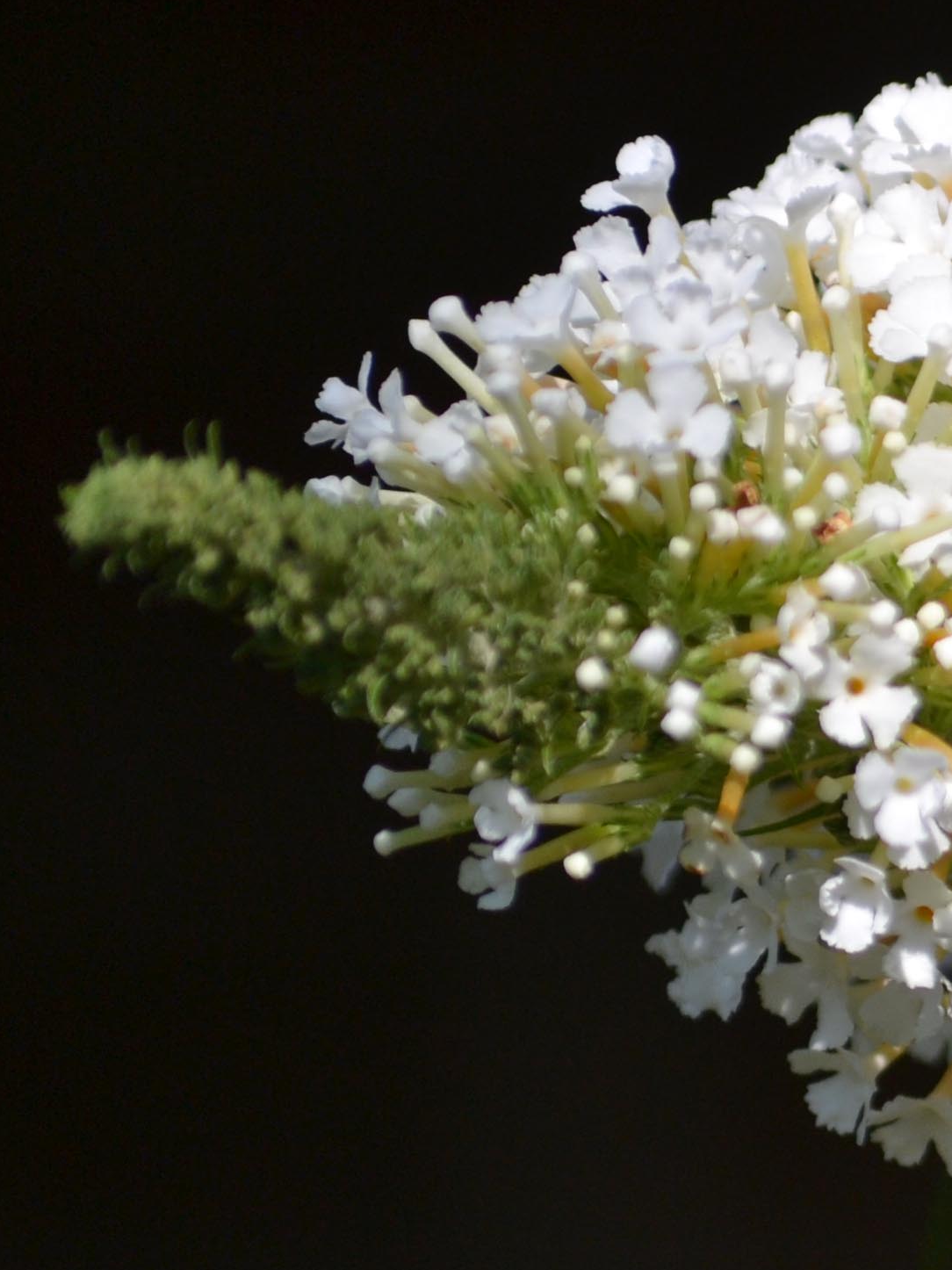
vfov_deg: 3.0
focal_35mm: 667
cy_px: 616
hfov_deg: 2.2
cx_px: 1598
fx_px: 24448
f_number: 5.6
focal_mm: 145
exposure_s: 1/500
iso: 160
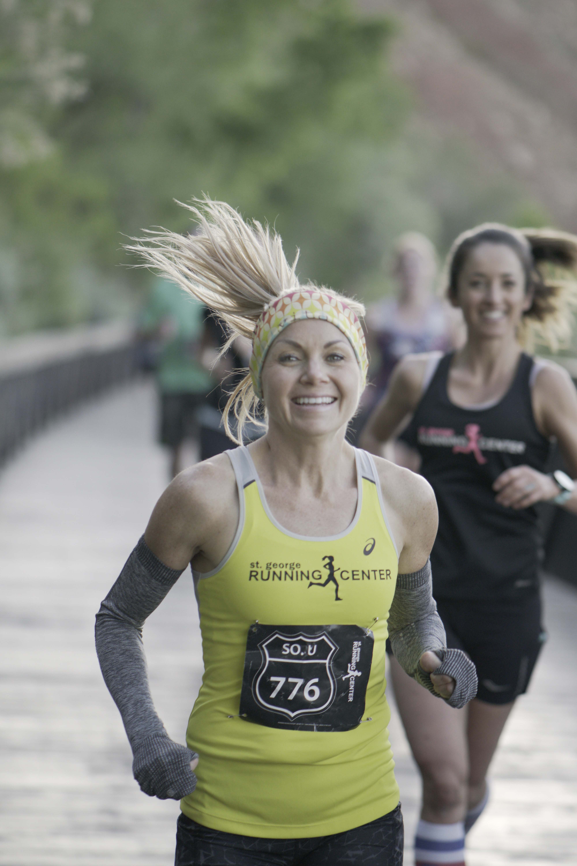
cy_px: 433
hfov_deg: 10.8
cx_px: 288
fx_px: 3065
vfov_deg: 16.1
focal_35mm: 128
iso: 800
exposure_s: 1/1250
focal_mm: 85
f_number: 1.8
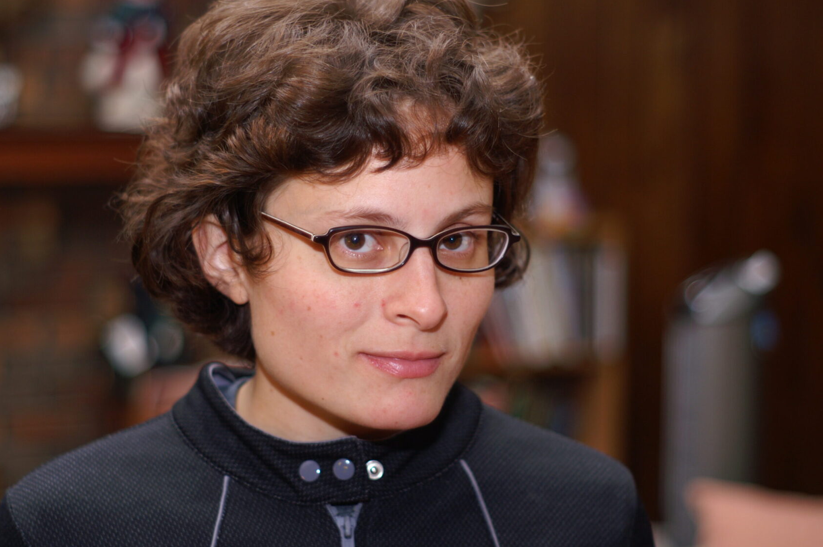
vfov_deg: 16.0
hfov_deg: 23.9
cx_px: 386
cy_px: 285
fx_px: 1941
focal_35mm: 85
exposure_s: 1/60
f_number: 1.7
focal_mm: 50
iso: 200
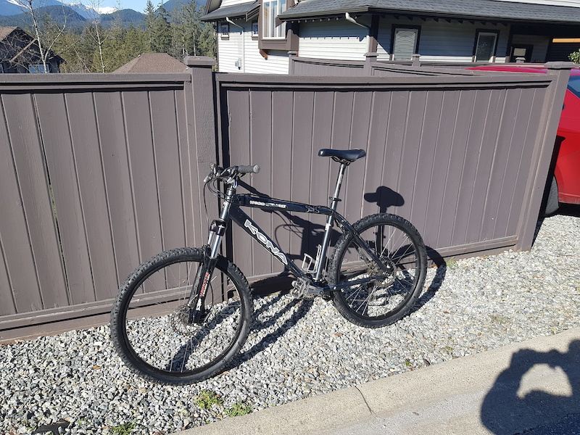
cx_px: 290
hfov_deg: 67.3
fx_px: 436
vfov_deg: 53.1
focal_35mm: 26
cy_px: 218
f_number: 1.7
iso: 50
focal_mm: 4.2
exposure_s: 1/1396
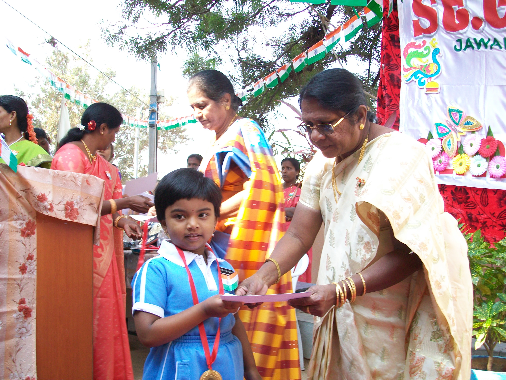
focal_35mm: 40
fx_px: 585
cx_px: 253
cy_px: 190
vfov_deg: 36.0
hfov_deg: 46.8
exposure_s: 1/60
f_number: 3.2
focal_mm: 7.1
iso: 64
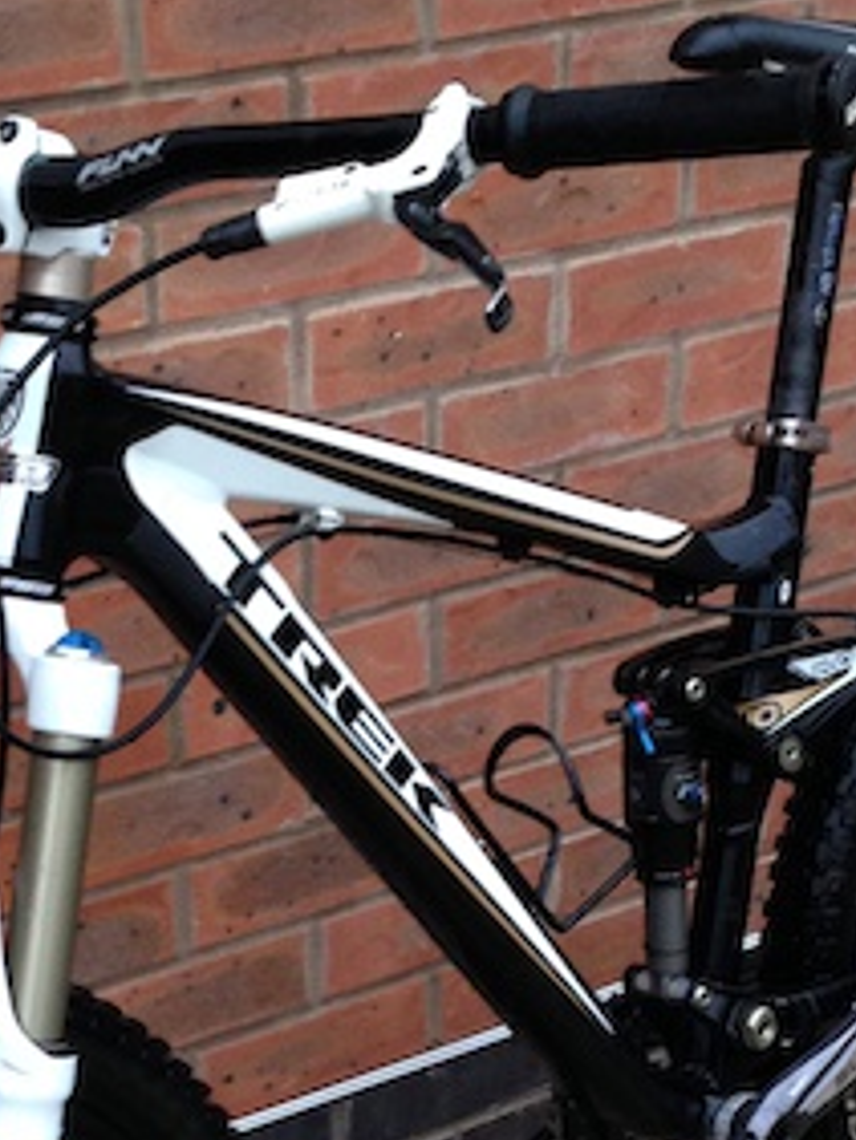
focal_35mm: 94
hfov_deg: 15.7
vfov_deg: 20.2
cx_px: 394
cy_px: 1156
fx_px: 3097
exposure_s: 1/20
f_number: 2.4
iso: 100
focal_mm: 4.12
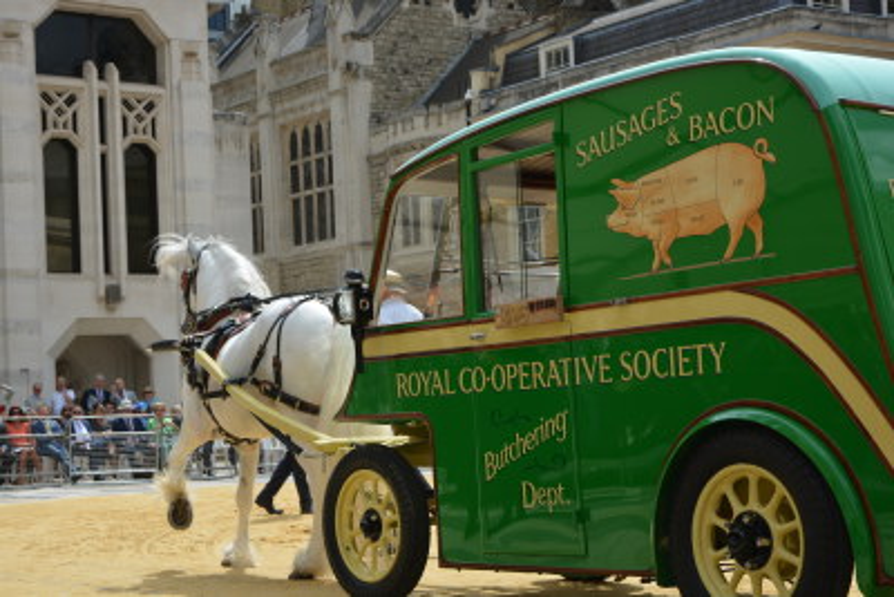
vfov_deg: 21.6
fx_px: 1565
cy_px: 298
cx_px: 447
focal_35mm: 63
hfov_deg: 31.9
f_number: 8
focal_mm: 42
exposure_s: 1/250
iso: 100
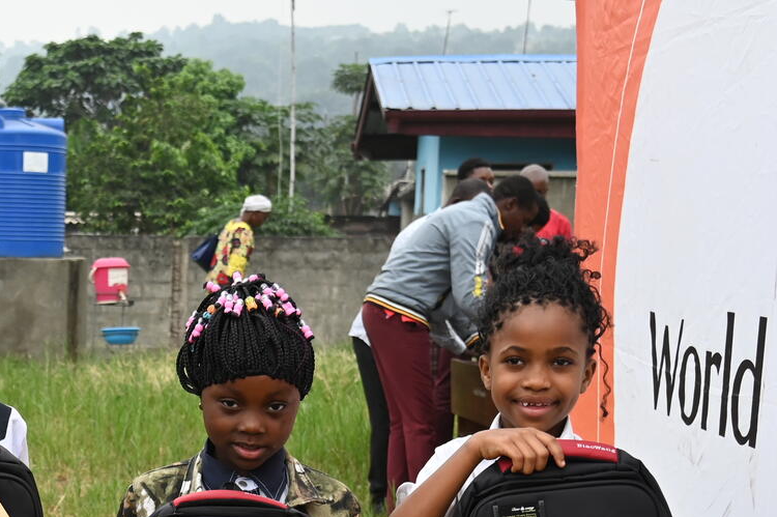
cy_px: 665
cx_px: -10
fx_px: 1725
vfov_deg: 16.2
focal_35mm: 80
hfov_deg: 24.2
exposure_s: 1/250
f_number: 5.6
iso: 200
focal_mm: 30
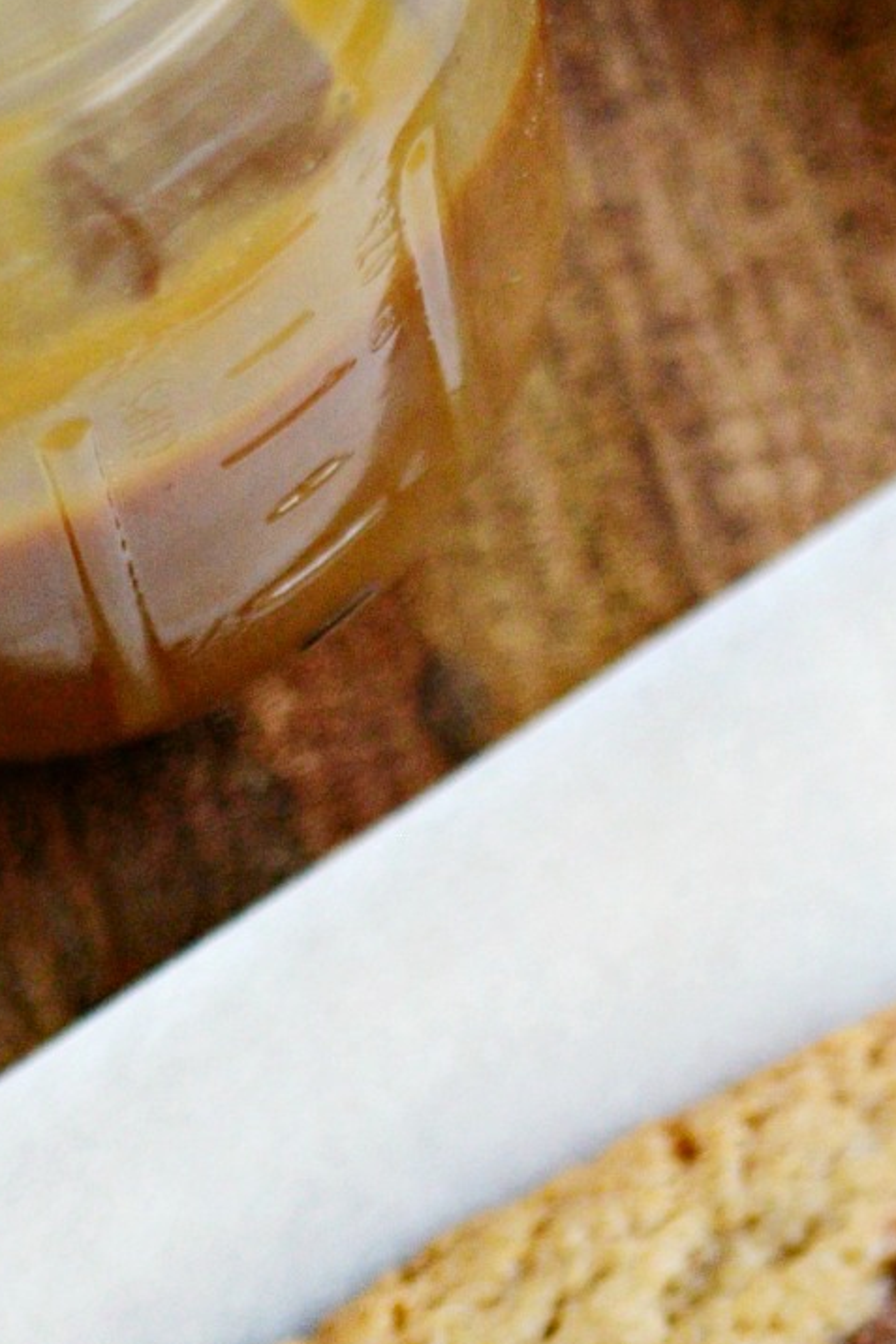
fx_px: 8656
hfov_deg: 5.8
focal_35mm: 232
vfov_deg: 8.5
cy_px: 2594
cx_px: 1692
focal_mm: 50
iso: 1000
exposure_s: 1/640
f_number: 2.8
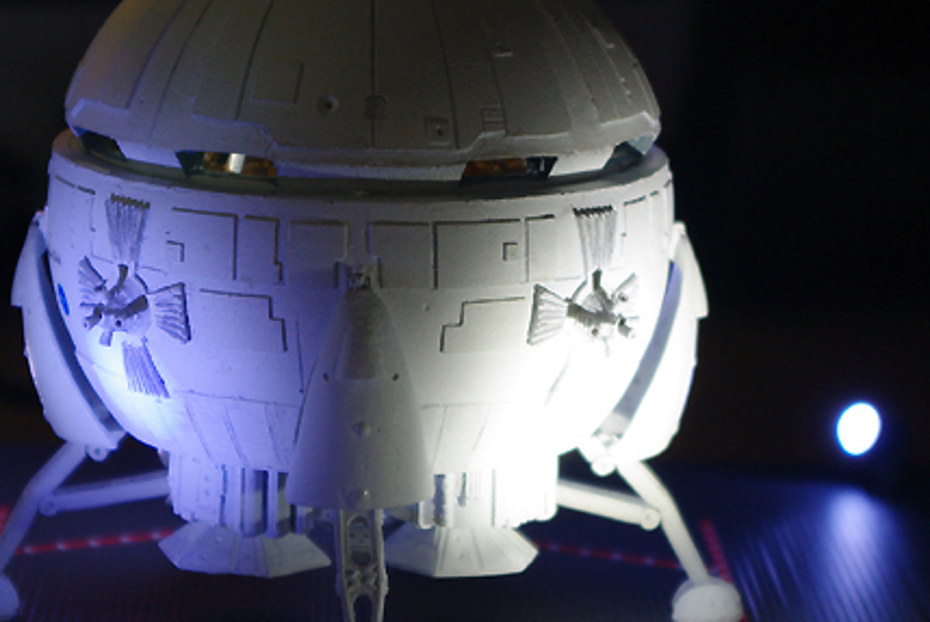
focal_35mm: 153
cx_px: 386
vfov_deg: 9.0
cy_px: 269
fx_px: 3956
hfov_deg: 13.4
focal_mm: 55
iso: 200
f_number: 5.6
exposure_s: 1/3.33
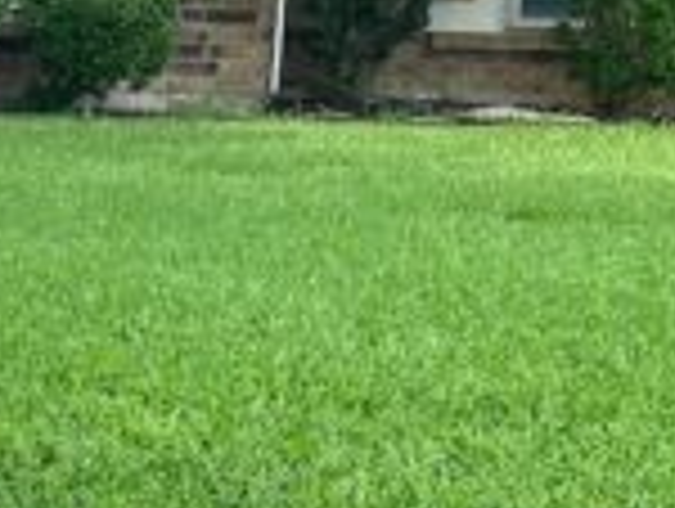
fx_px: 2598
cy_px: 135
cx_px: -720
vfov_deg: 11.2
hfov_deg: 12.7
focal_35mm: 133
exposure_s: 1/884
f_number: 1.8
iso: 32
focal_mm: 4.25
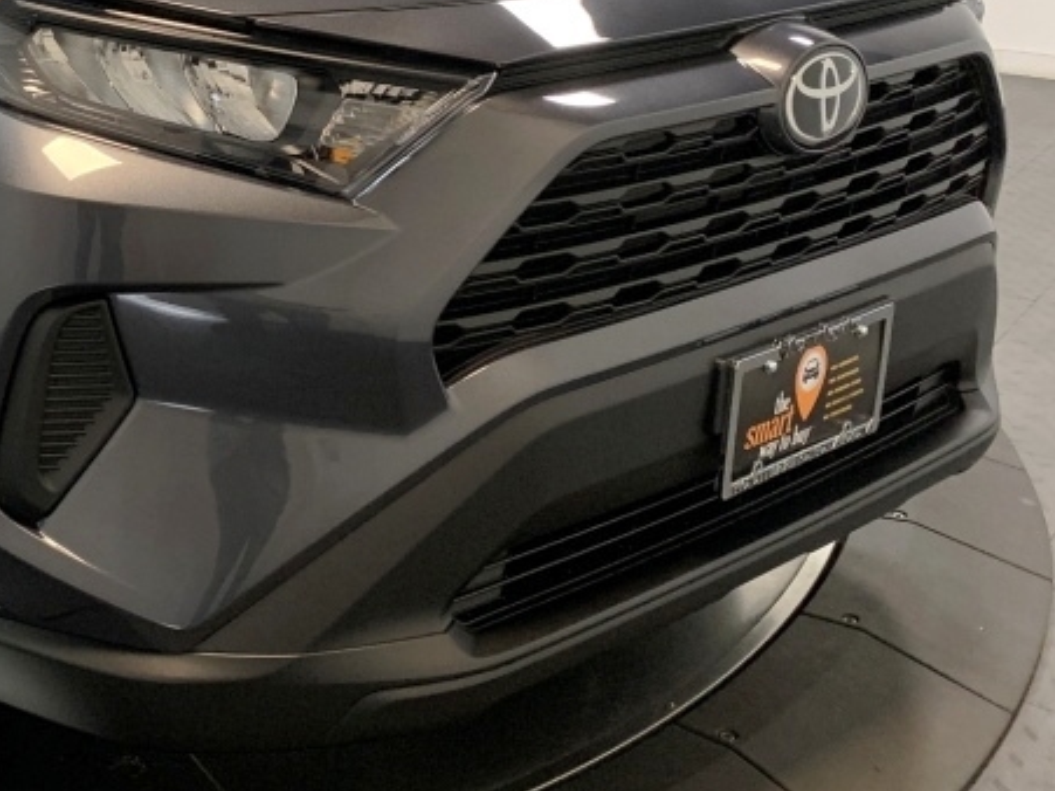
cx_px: 82
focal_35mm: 59
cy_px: 154
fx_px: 1798
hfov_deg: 31.0
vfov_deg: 24.4
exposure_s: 1/60
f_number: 1.8
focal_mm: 4.25
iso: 250
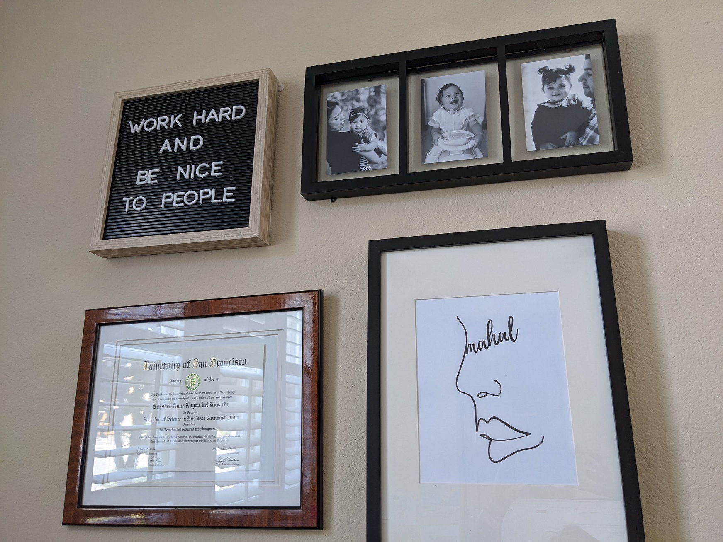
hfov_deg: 65.3
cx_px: 362
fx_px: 564
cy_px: 271
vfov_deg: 51.4
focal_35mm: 27
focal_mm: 4.38
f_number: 1.73
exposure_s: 1/50.1
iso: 150
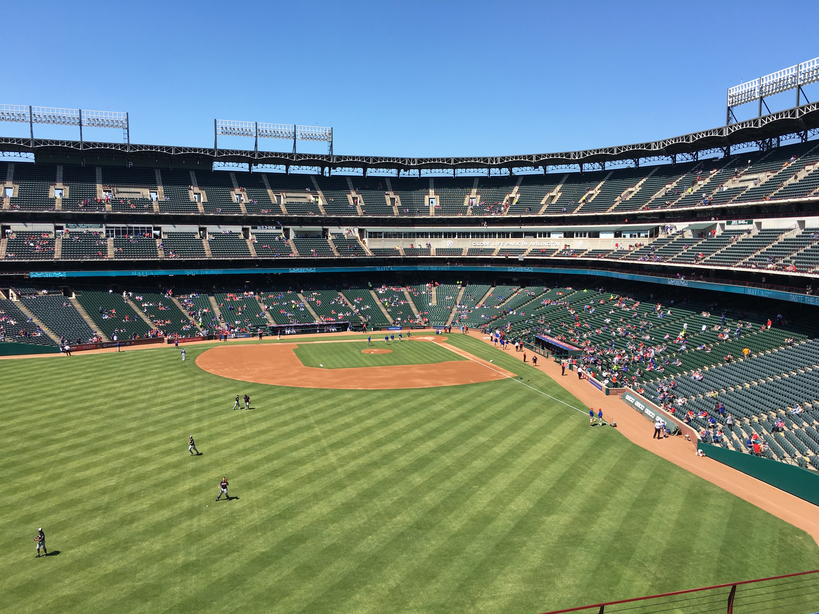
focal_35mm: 29
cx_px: 410
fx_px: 686
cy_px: 307
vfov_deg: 48.2
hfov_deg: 61.7
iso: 25
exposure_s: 1/1326
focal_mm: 4.15
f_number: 2.2
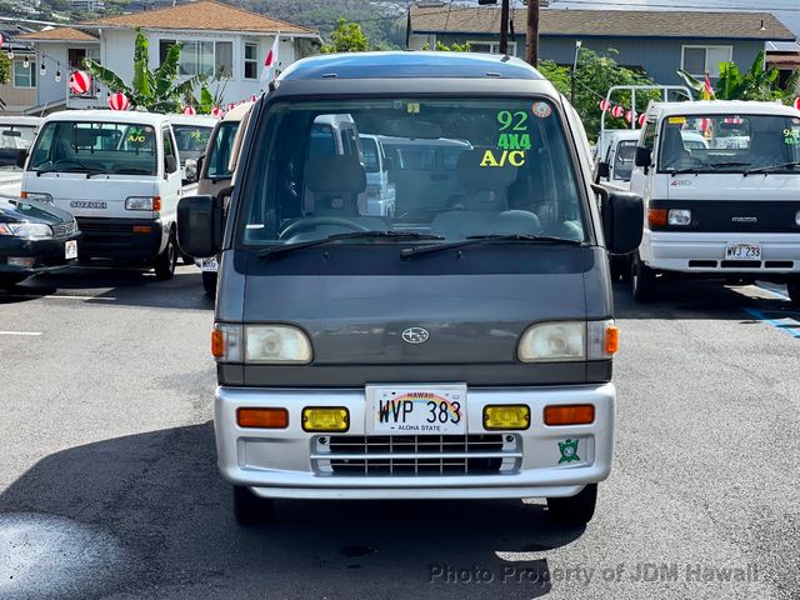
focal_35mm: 64
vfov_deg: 22.9
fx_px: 1479
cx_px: 400
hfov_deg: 30.3
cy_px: 300
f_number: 2.2
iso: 32
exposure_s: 1/717
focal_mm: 7.5
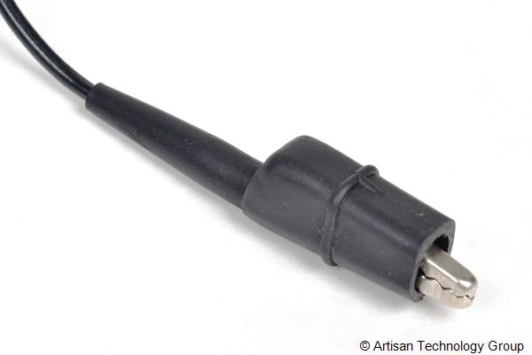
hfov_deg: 24.6
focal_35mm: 82
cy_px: 178
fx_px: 1219
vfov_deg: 16.6
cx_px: 266
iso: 200
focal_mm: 55
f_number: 11
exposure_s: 1/200
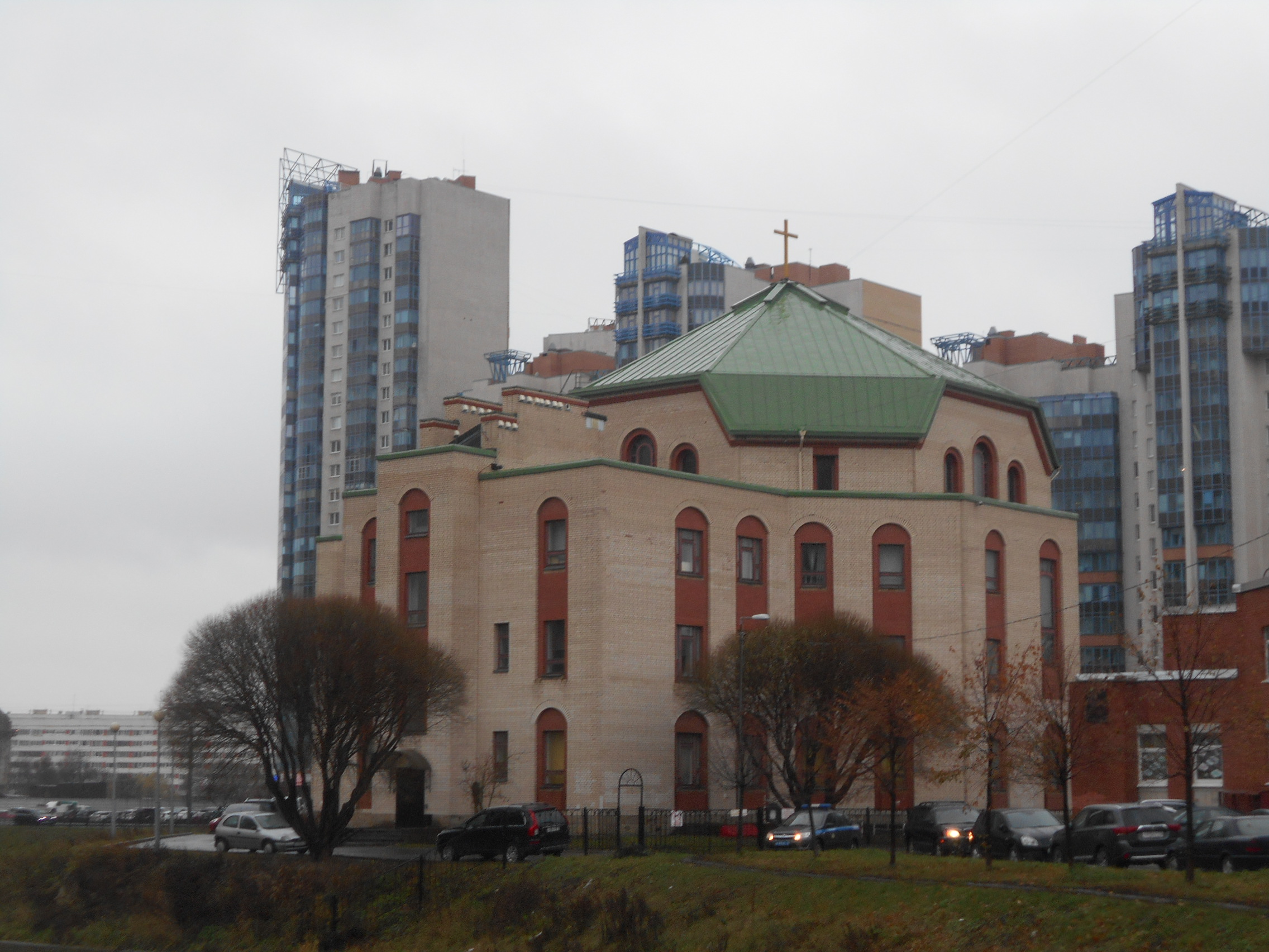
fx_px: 2420
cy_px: 476
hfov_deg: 29.4
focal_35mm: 66
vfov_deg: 22.3
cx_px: 634
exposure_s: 1/30
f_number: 5.3
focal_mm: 11.6
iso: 125
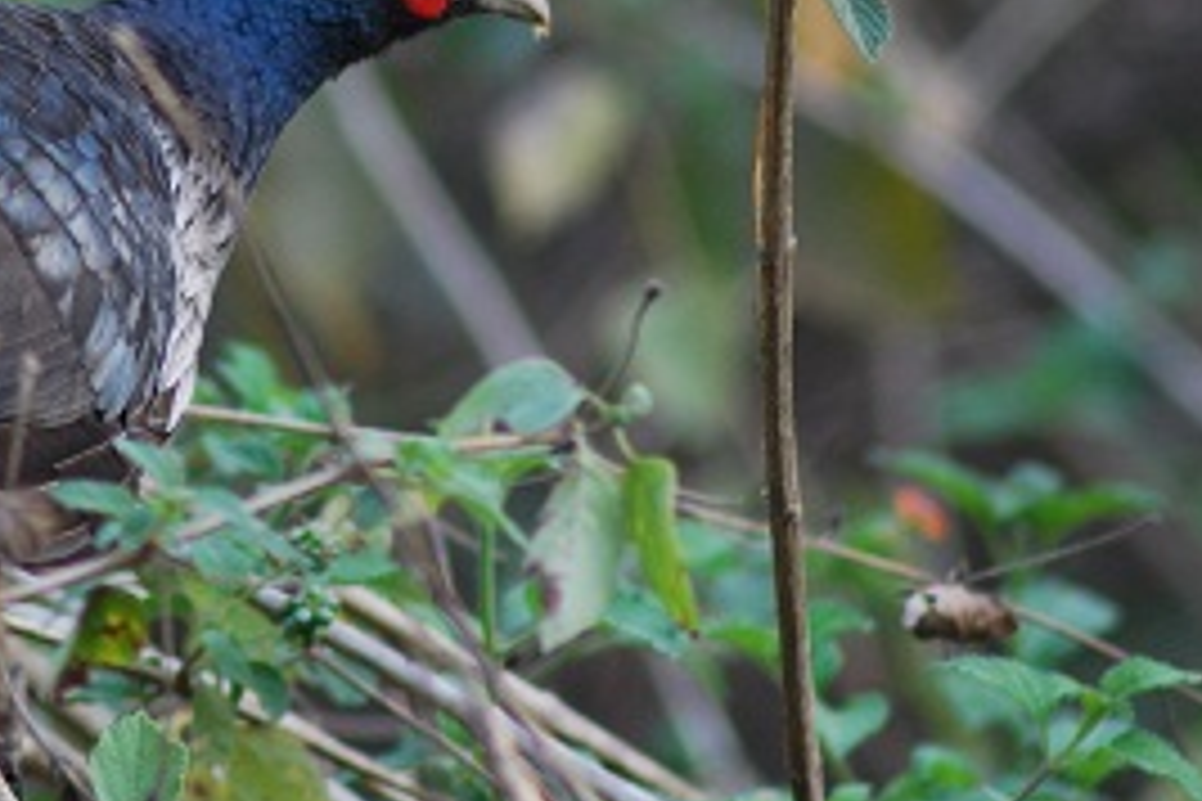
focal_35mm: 979
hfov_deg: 2.1
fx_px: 32685
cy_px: 74
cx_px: 304
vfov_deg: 1.4
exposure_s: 1/125
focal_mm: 300
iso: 400
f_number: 5.6
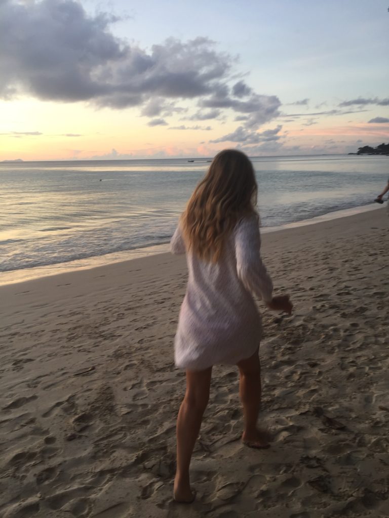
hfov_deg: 48.2
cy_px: 259
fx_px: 435
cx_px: 194
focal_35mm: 29
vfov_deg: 61.7
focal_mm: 4.15
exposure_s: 1/50
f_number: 2.2
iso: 32
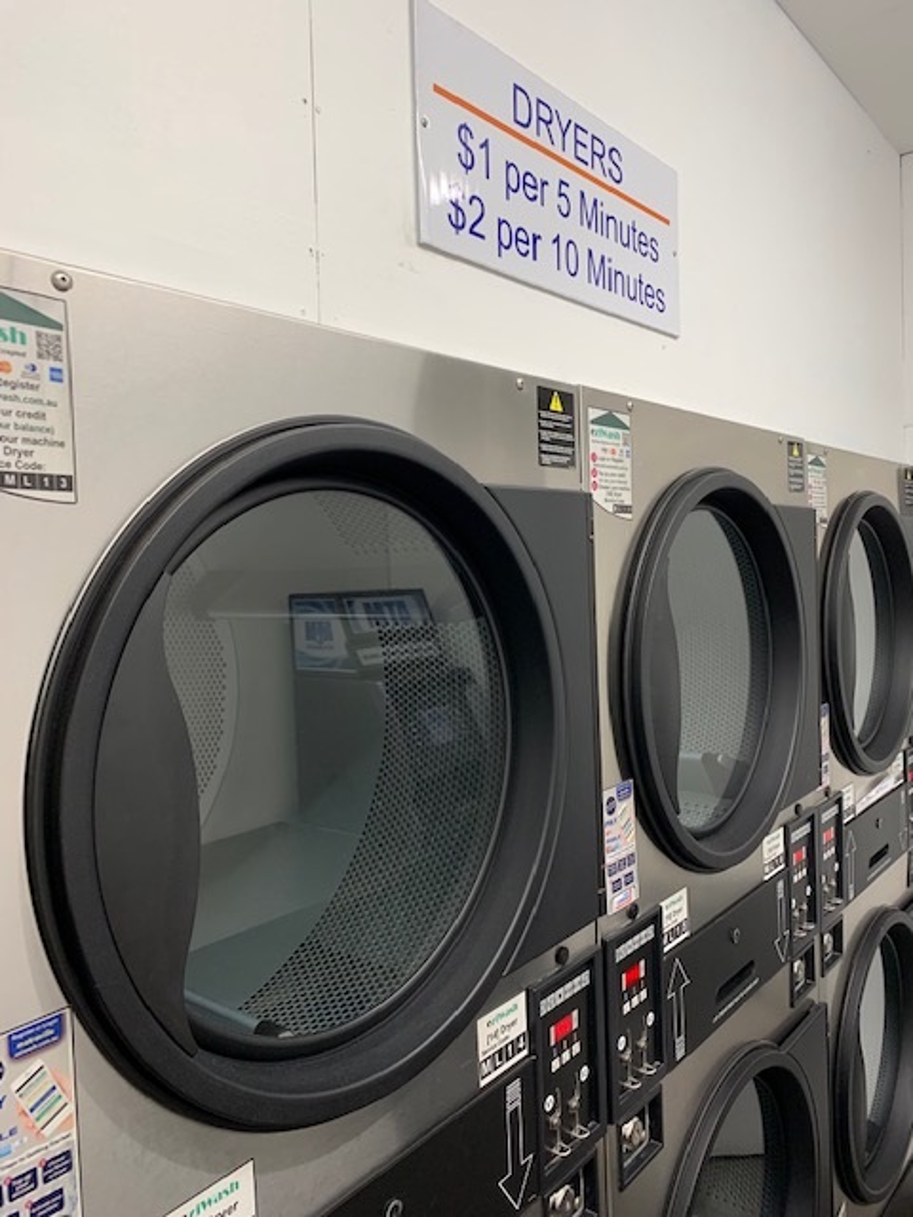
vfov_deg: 67.3
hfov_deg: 53.1
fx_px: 914
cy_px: 608
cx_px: 456
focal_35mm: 26
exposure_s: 1/100
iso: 50
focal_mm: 4.25
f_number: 1.8
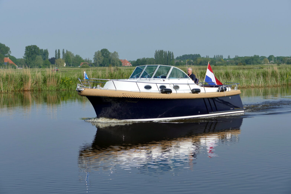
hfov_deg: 23.9
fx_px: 687
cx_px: 146
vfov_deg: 16.1
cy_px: 97
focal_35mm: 85
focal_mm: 31.05
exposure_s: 1/2000
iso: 125
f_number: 3.8
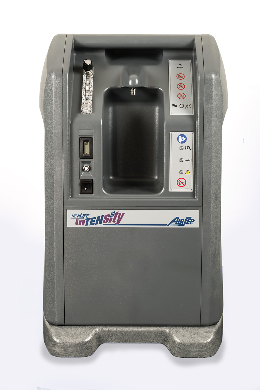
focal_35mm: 62
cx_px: 130
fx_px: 672
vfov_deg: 32.4
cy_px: 195
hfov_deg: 21.9
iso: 320
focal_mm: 62
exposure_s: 1/250
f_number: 10
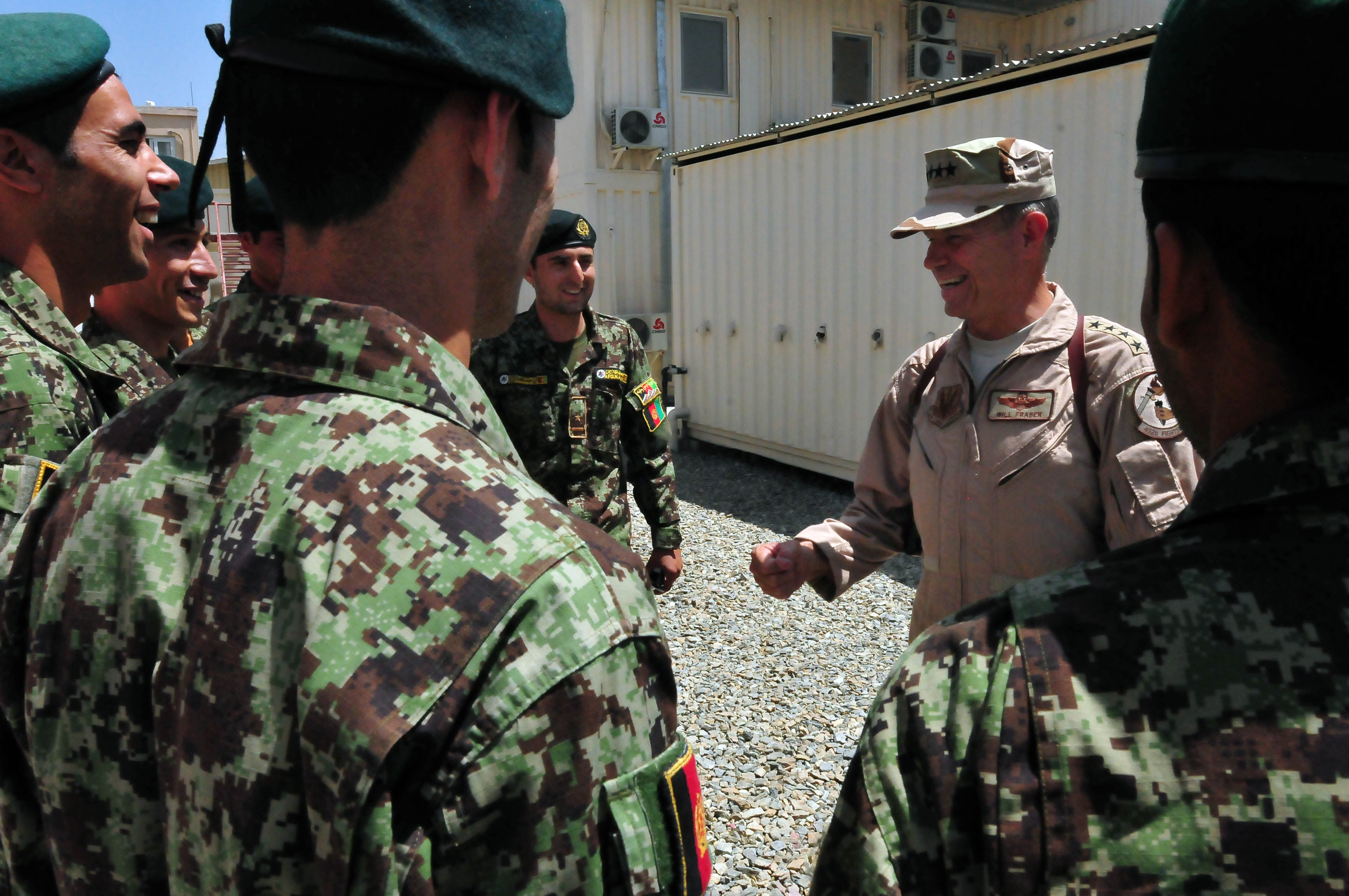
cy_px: 448
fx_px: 954
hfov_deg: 70.5
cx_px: 674
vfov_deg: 50.3
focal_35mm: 26
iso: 2000
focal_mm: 17
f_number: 16
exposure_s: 1/1000
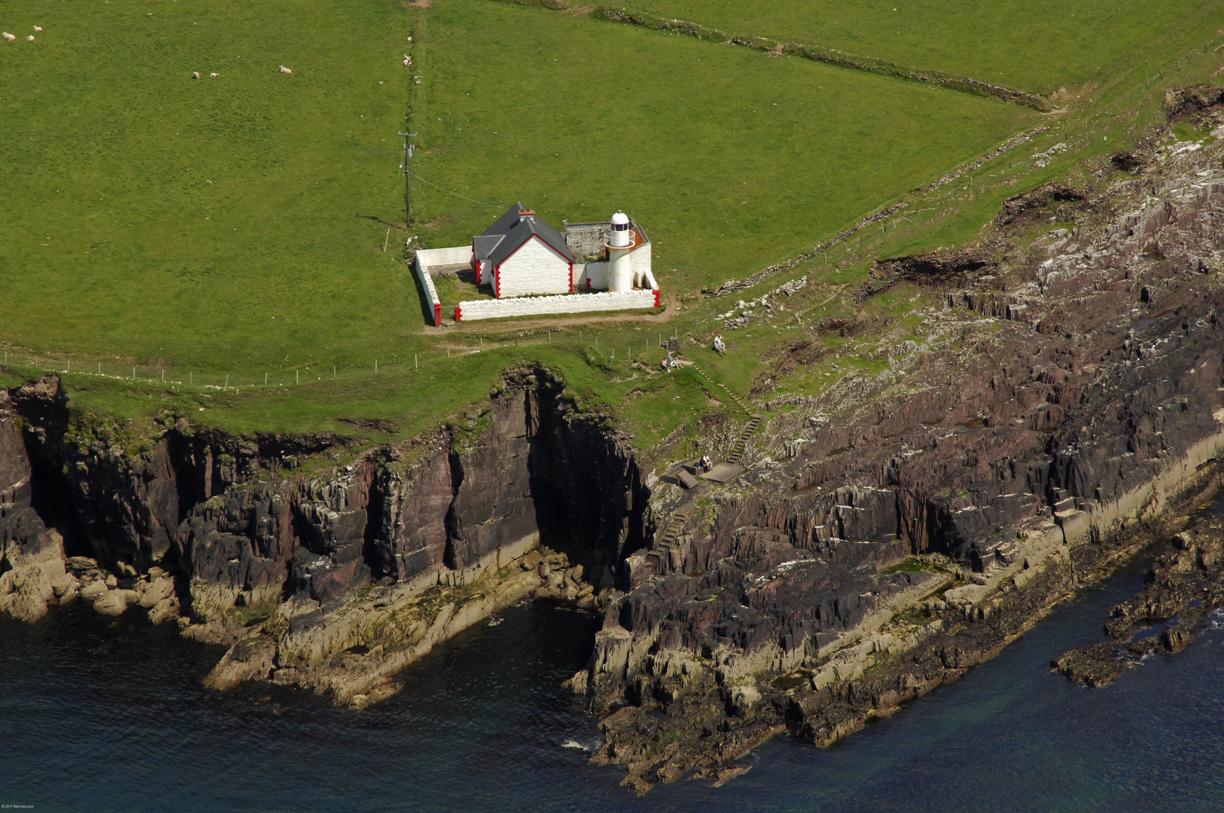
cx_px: 612
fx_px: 5196
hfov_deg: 13.4
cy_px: 406
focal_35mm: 153
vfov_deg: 8.9
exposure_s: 1/1000
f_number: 7.6
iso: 400
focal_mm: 102
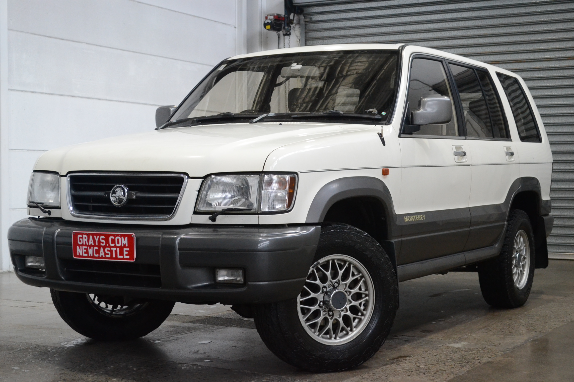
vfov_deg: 23.8
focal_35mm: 57
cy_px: 191
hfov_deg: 35.1
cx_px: 287
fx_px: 909
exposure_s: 1/250
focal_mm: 38
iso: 1600
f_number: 5
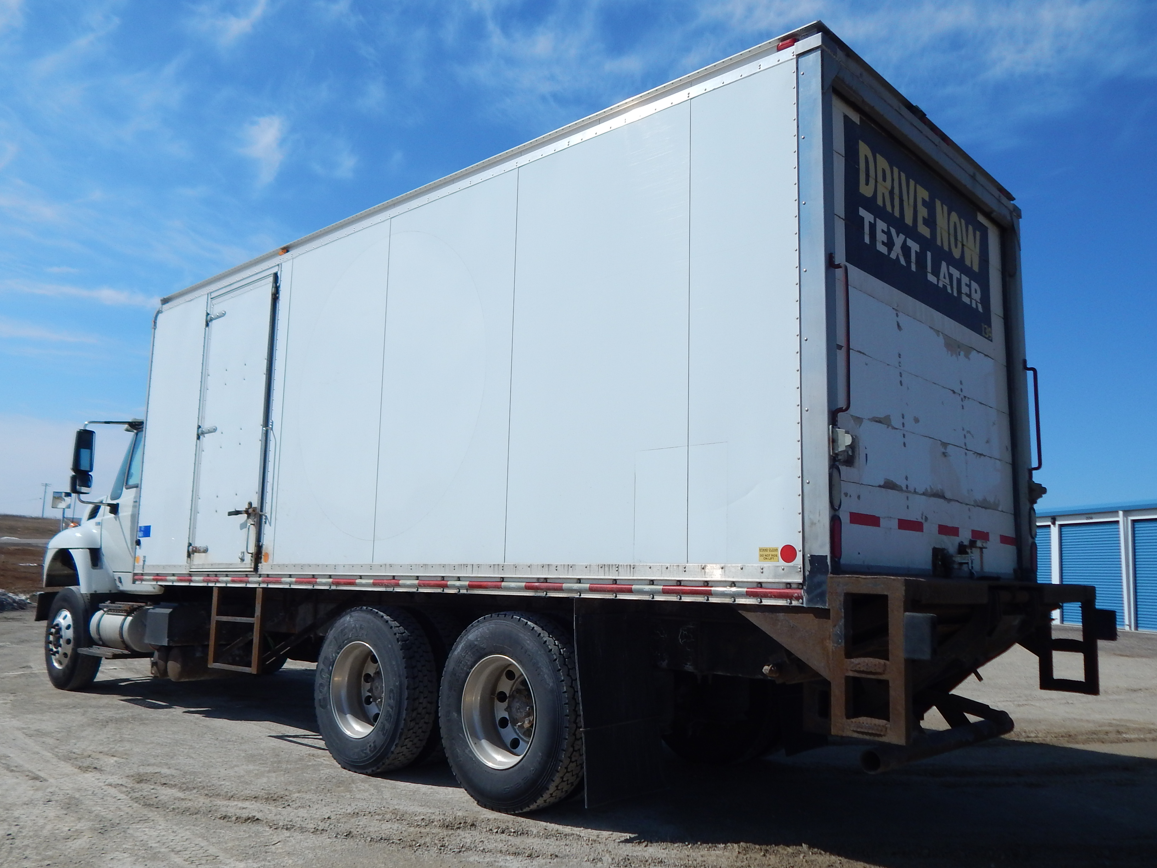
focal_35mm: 28
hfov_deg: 63.4
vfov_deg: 49.7
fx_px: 936
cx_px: 578
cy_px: 434
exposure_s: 1/1000
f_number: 6.3
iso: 125
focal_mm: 5.1
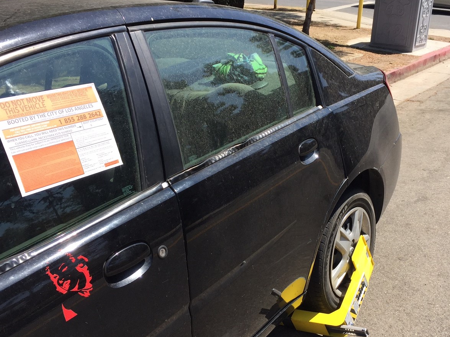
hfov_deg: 47.8
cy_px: 180
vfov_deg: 36.8
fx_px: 507
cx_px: 254
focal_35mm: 39
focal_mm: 4.15
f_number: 2.2
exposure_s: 1/1130
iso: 32
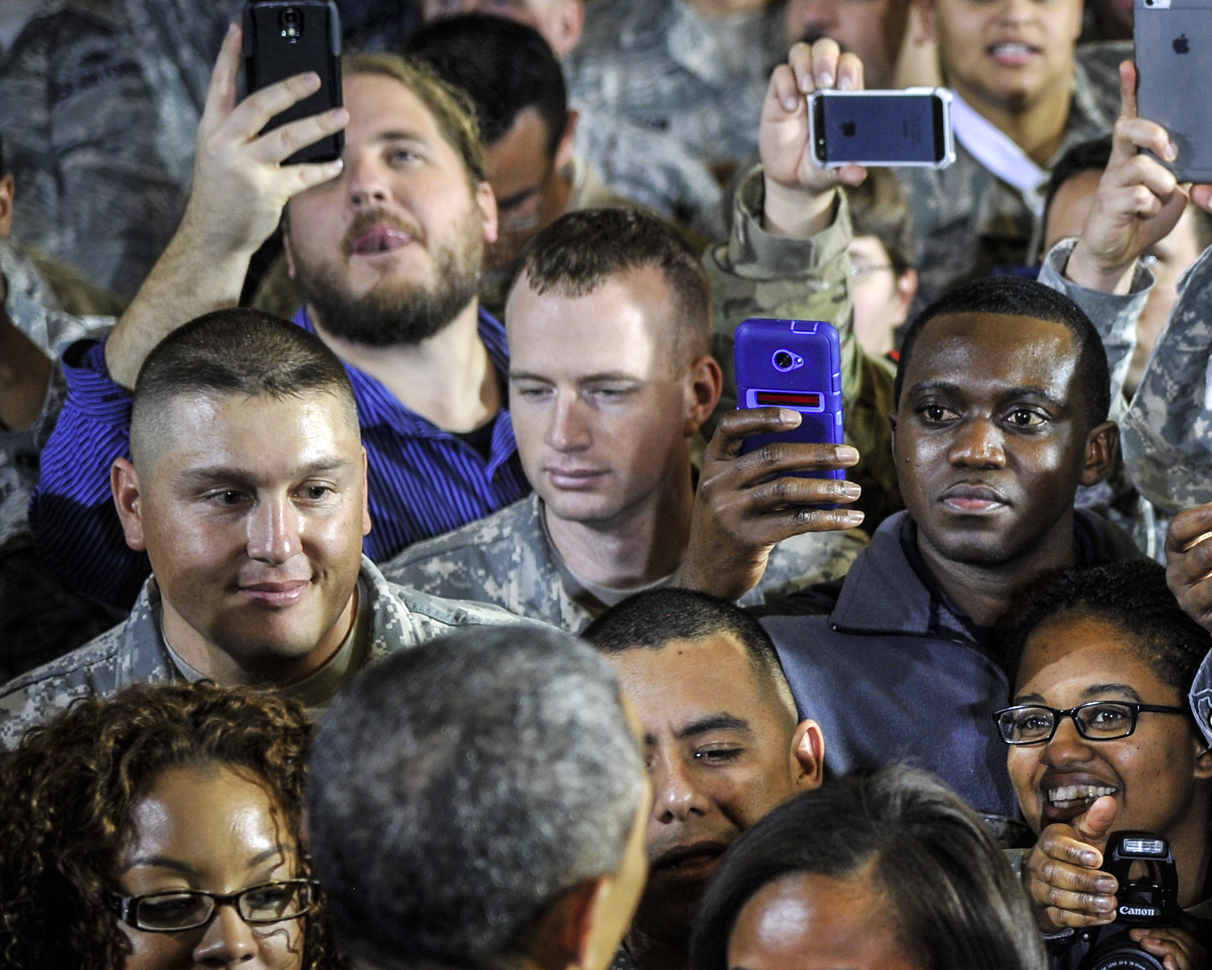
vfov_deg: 6.7
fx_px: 8249
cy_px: 546
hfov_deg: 8.4
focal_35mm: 230
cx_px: 1174
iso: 1000
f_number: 4
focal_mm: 120
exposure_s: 1/200
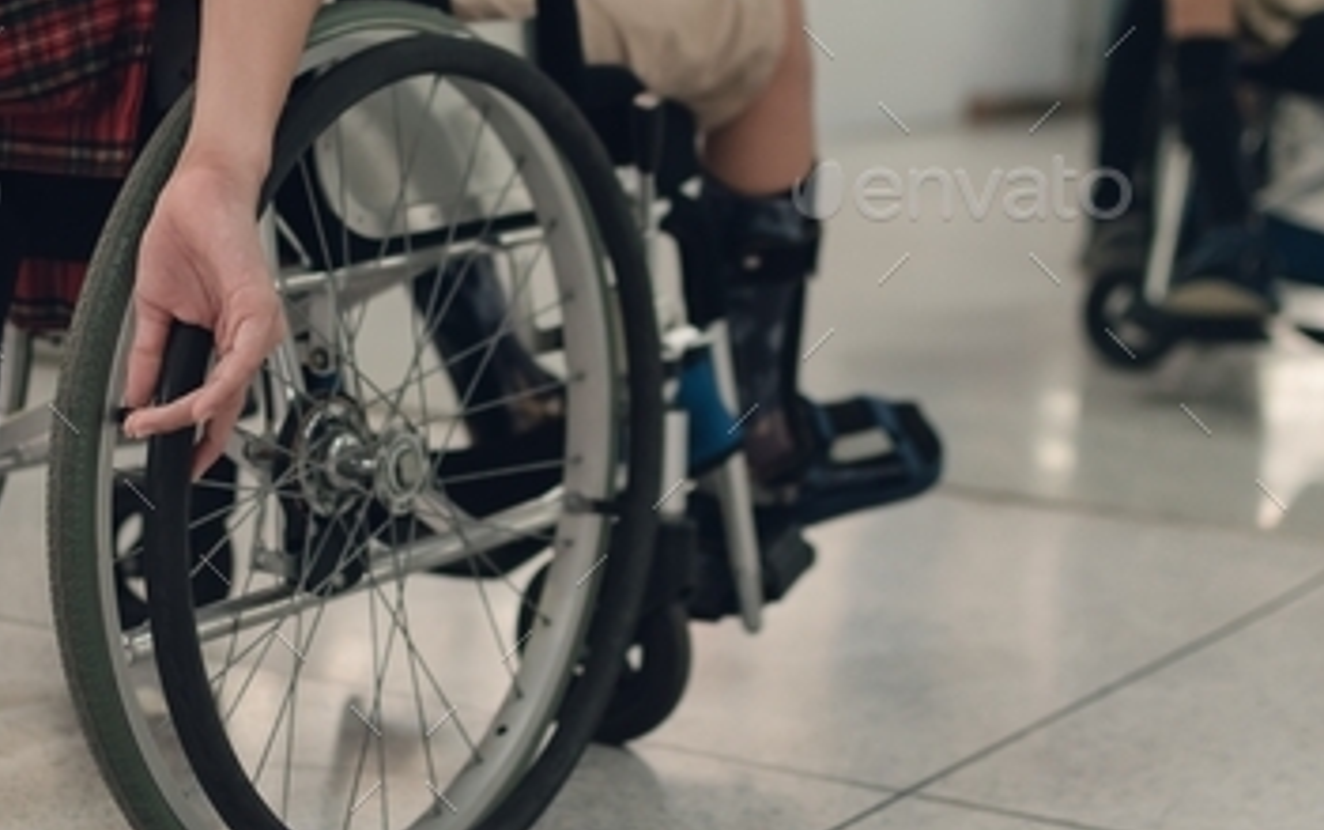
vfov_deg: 14.6
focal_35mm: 90
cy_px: 368
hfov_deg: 22.9
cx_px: 385
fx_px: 3245
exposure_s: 1/200
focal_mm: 35
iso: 320
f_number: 1.8
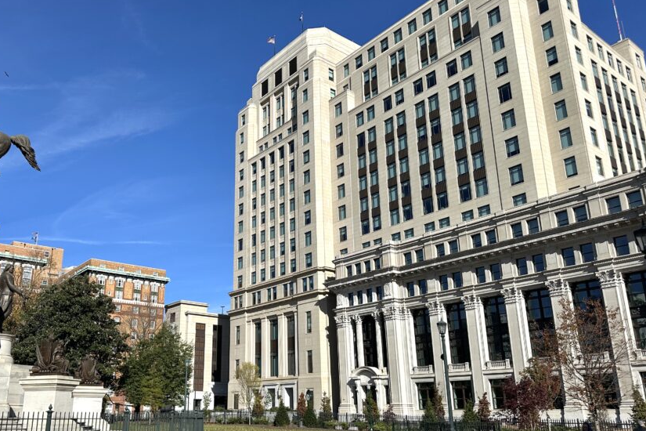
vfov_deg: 42.2
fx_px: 556
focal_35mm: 31
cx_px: 254
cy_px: 247
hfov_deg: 59.7
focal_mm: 6.86
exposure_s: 1/6623
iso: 80
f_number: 1.78
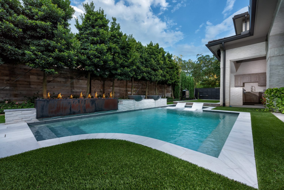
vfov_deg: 77.4
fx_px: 118
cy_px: 95
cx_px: 142
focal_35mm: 15
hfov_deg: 100.4
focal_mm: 15
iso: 200
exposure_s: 1/250
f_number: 8
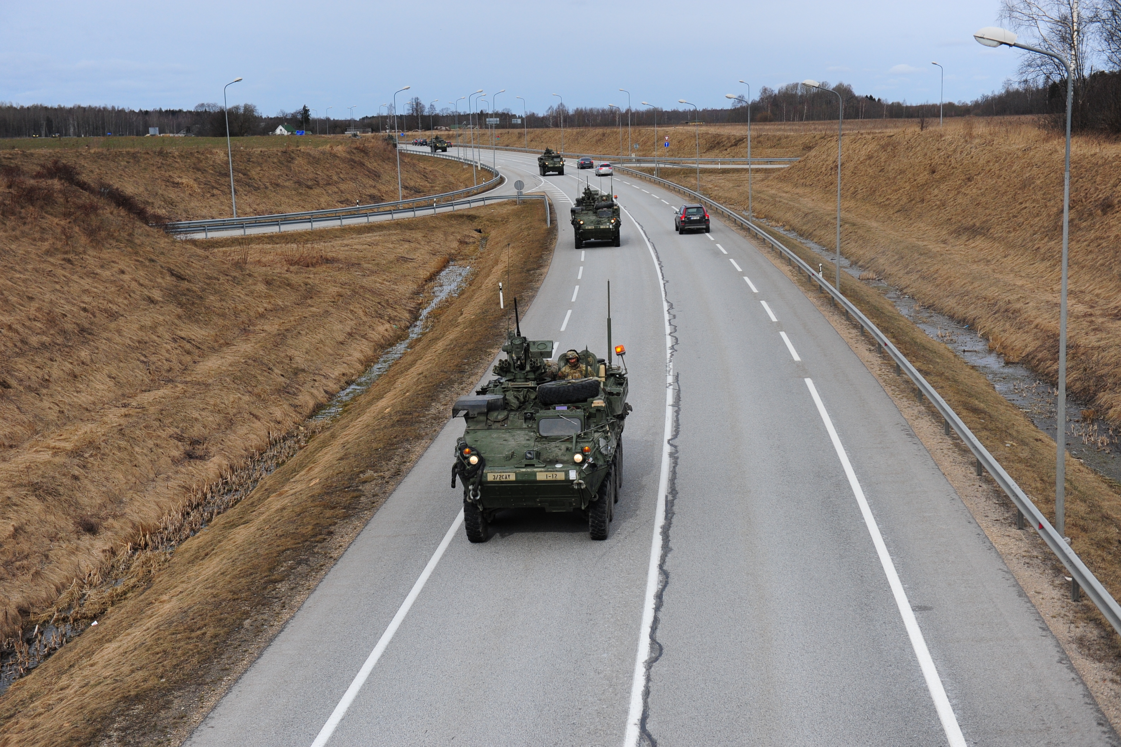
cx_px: 560
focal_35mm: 50
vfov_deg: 27.0
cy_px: 374
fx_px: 1556
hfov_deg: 39.6
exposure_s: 1/5000
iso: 1000
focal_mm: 50
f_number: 4.5
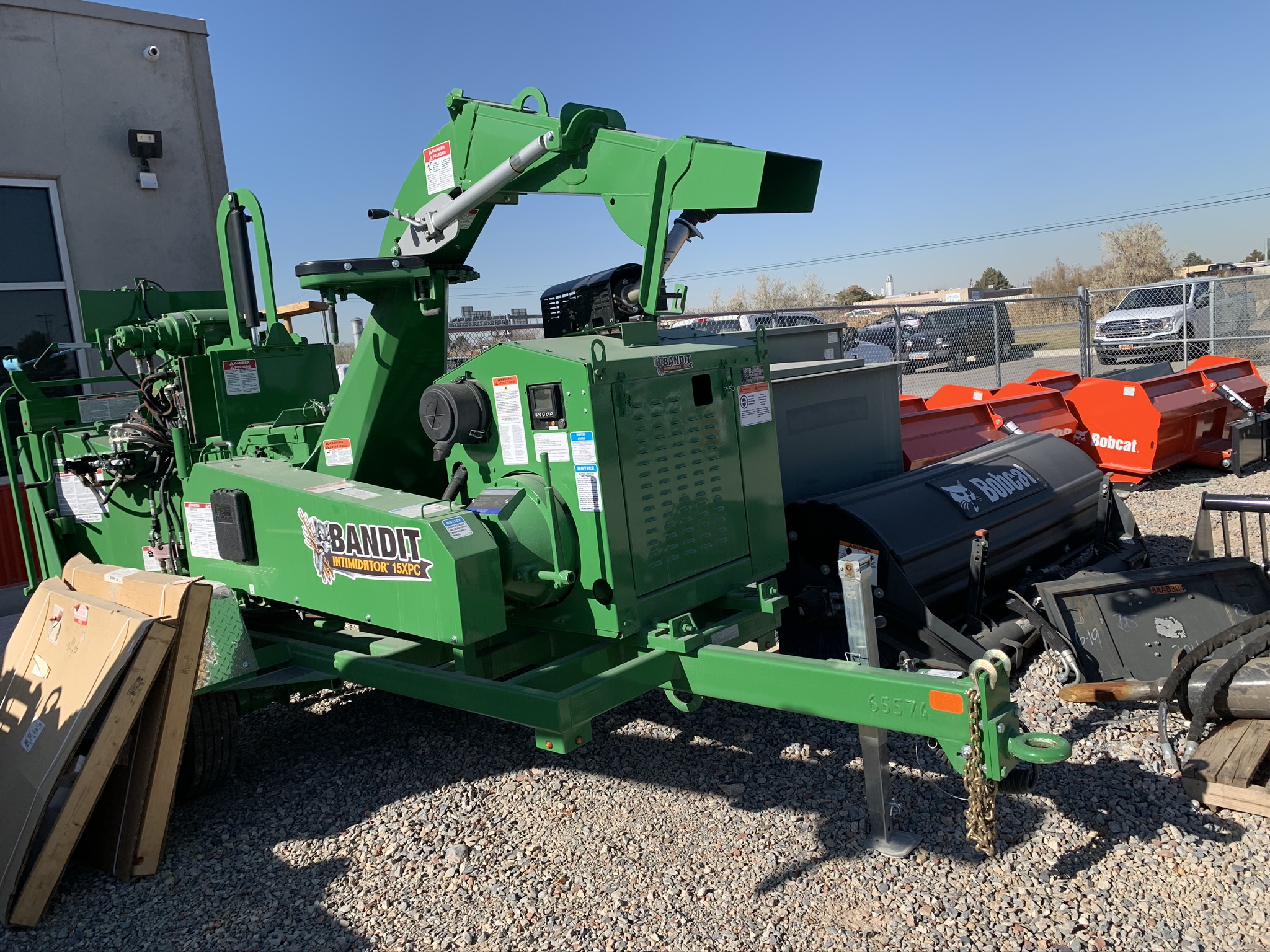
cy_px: 476
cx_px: 635
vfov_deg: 53.1
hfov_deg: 67.3
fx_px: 954
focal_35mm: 26
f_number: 1.8
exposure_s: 1/1880
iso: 25
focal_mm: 4.25
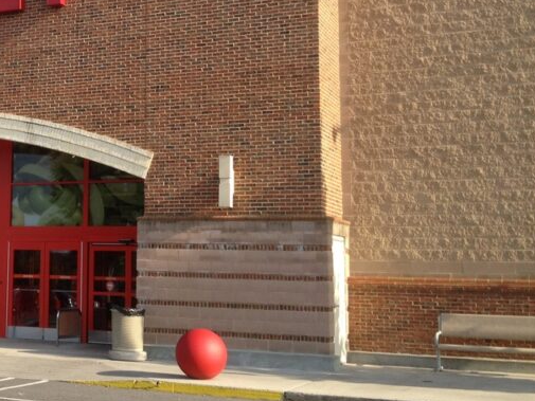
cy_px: 132
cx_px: -1
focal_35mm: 71
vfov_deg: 20.7
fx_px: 1098
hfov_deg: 26.0
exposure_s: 1/699
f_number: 2.4
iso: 64
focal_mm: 4.28
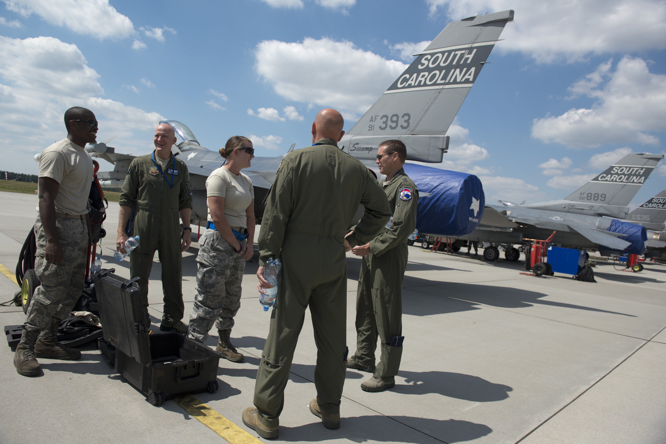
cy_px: 222
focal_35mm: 24
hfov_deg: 73.7
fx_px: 444
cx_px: 333
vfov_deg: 53.1
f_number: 5
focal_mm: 24
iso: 200
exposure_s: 1/1600
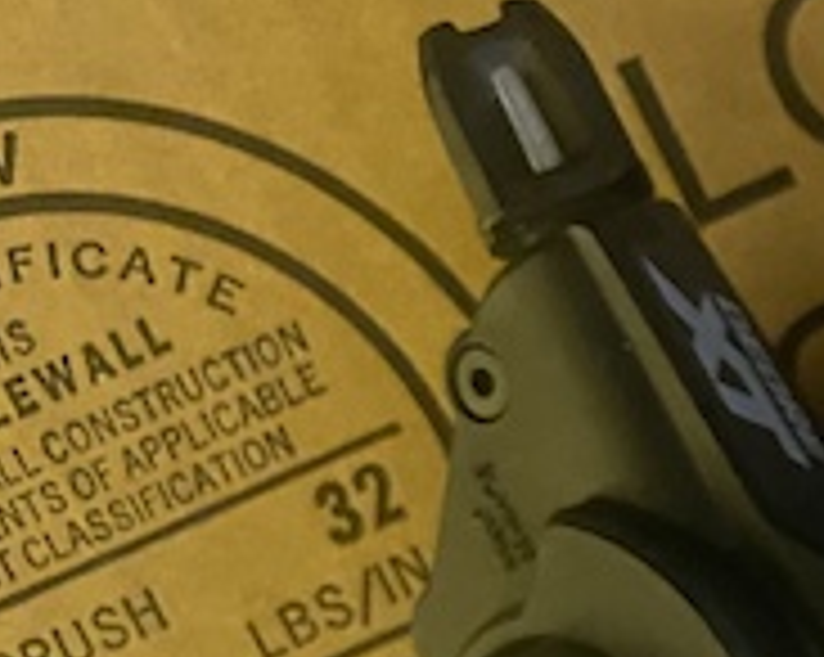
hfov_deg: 14.2
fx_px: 2704
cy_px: 742
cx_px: 1711
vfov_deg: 13.6
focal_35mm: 111
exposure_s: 1/30
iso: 800
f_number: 1.8
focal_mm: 4.25
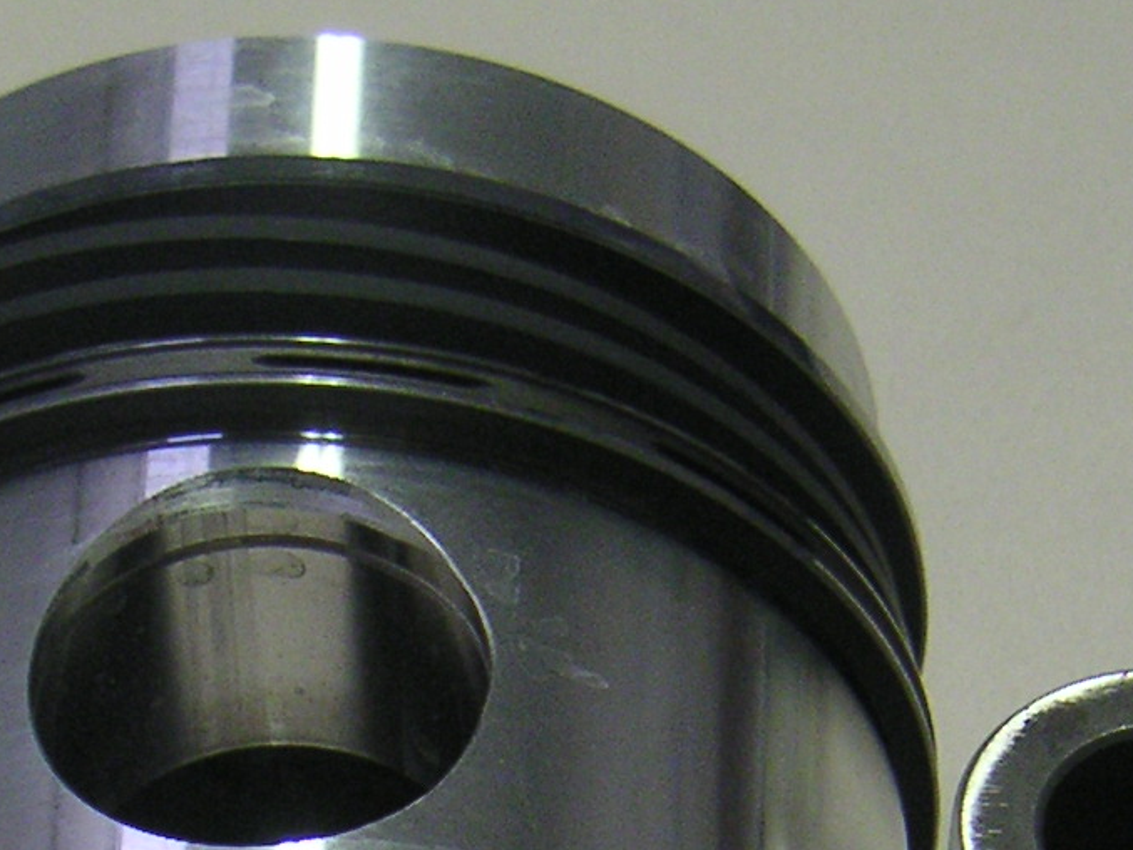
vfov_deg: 12.4
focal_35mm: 115
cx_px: 449
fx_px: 3765
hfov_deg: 17.1
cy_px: 1198
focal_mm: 6
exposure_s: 1/45
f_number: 2.8
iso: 125
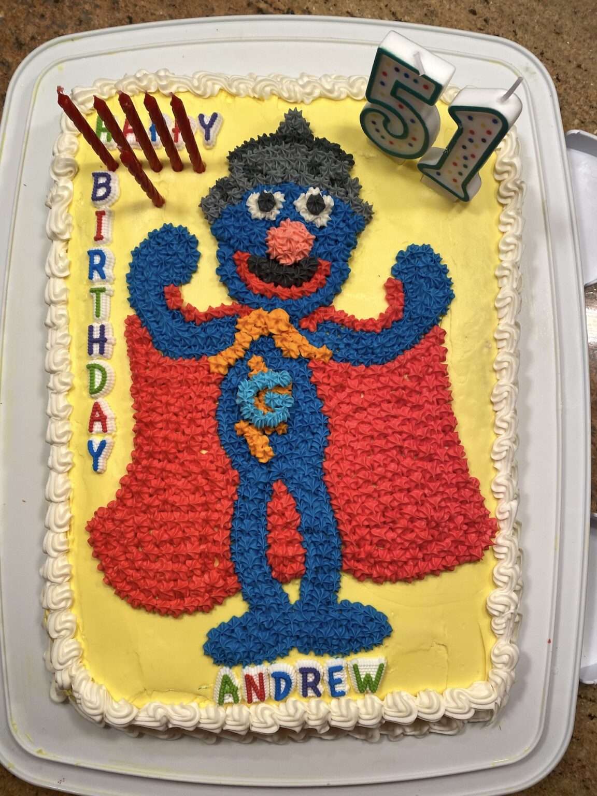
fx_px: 598
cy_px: 398
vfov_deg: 67.3
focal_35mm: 26
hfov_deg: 53.1
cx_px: 298
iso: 64
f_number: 1.8
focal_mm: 4.25
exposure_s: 1/120
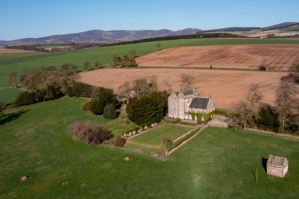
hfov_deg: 53.1
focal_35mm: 36
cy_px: 99
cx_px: 157
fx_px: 299
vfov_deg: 36.9
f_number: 11
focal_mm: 10.26
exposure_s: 1/160
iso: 100
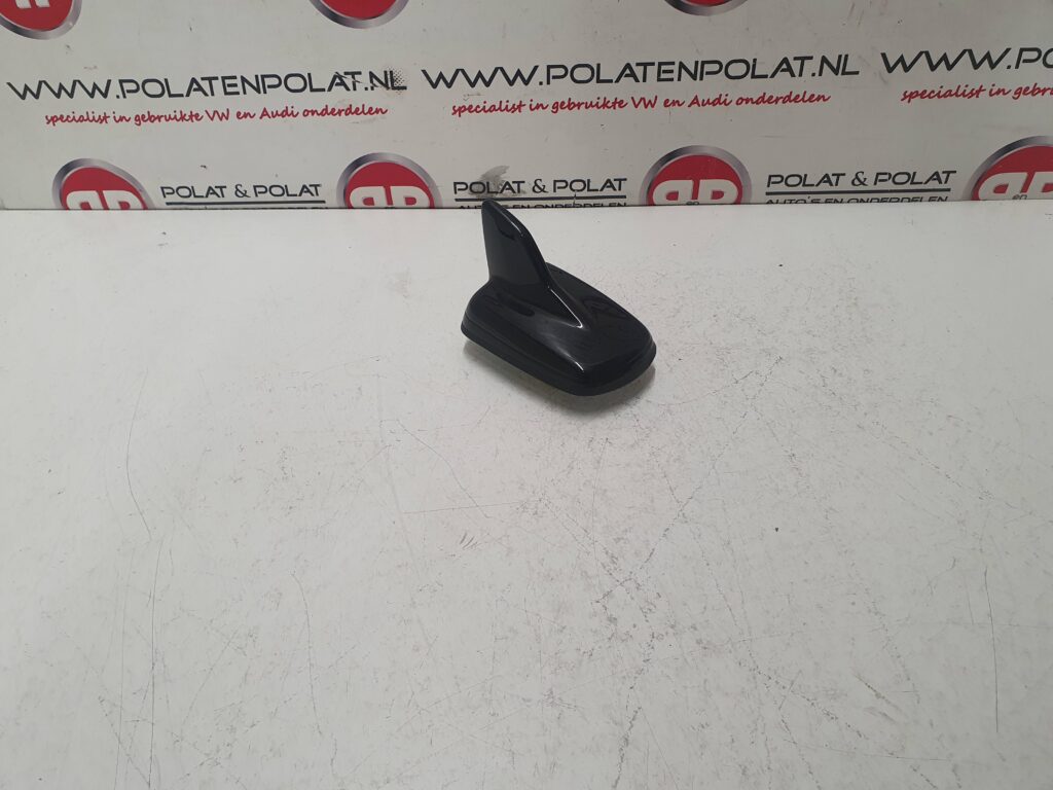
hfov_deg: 67.3
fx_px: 791
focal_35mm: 26
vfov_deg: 53.1
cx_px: 526
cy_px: 395
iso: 125
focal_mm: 4.32
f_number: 2.4
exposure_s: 1/100
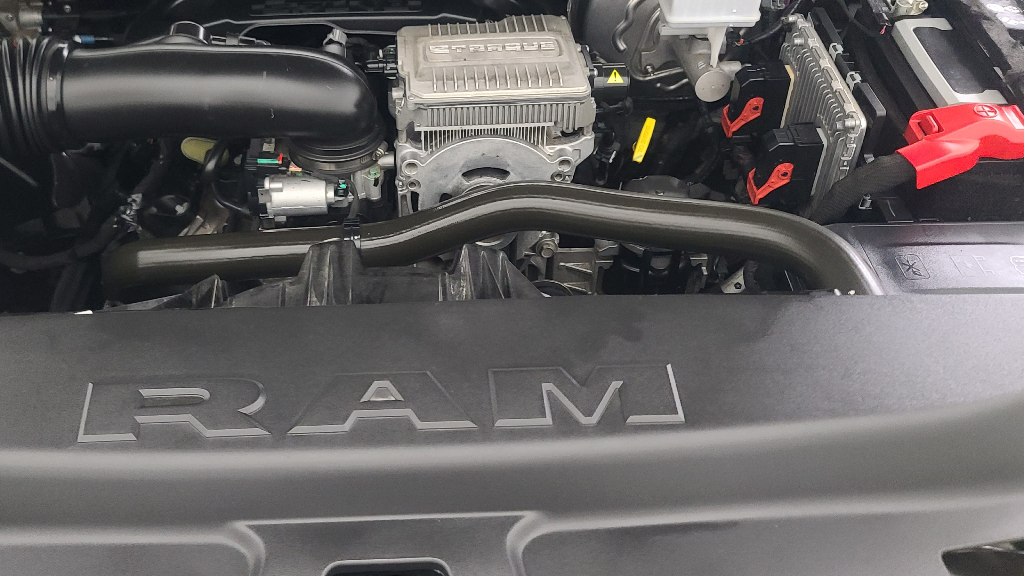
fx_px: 1005
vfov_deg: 31.9
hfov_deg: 53.6
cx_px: 410
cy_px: 229
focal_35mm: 37
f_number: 1.8
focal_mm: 7
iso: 800
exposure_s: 1/24
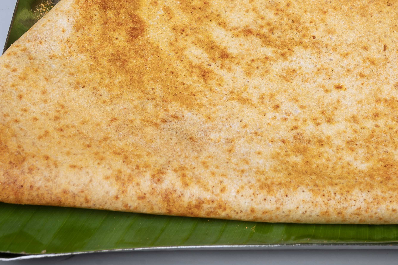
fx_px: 950
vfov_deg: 15.6
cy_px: -4
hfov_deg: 23.4
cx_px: 303
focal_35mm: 86
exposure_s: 1/60
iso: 200
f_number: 11
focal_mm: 38
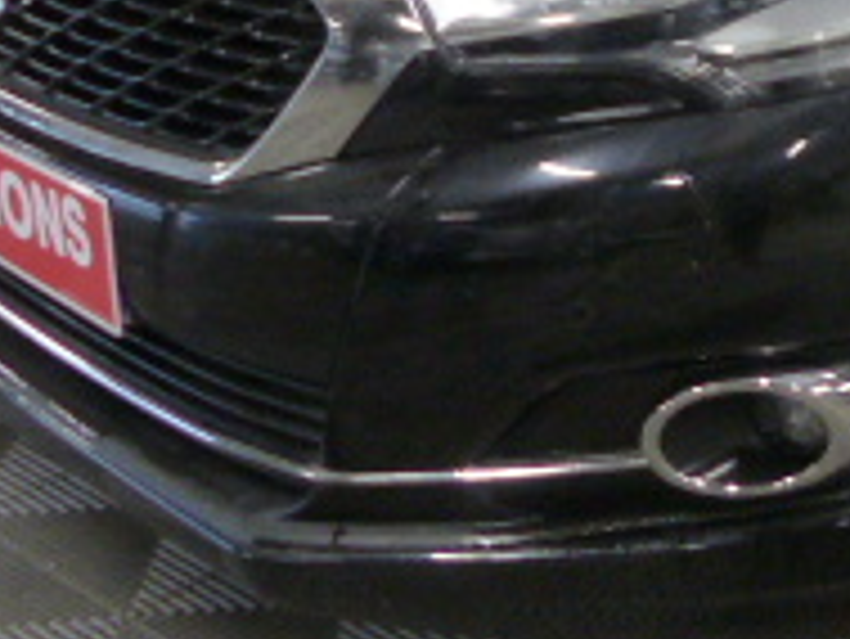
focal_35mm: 88
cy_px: -171
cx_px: 1084
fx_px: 2162
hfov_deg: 20.5
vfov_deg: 16.0
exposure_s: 1/30
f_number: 2.8
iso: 400
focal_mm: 4.5
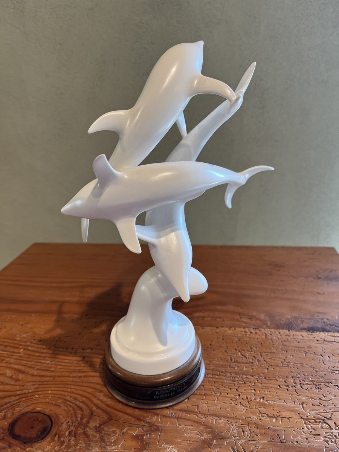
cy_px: 226
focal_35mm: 26
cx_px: 170
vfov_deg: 67.3
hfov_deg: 53.1
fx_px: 339
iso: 50
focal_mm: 5.1
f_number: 1.6
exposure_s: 1/120
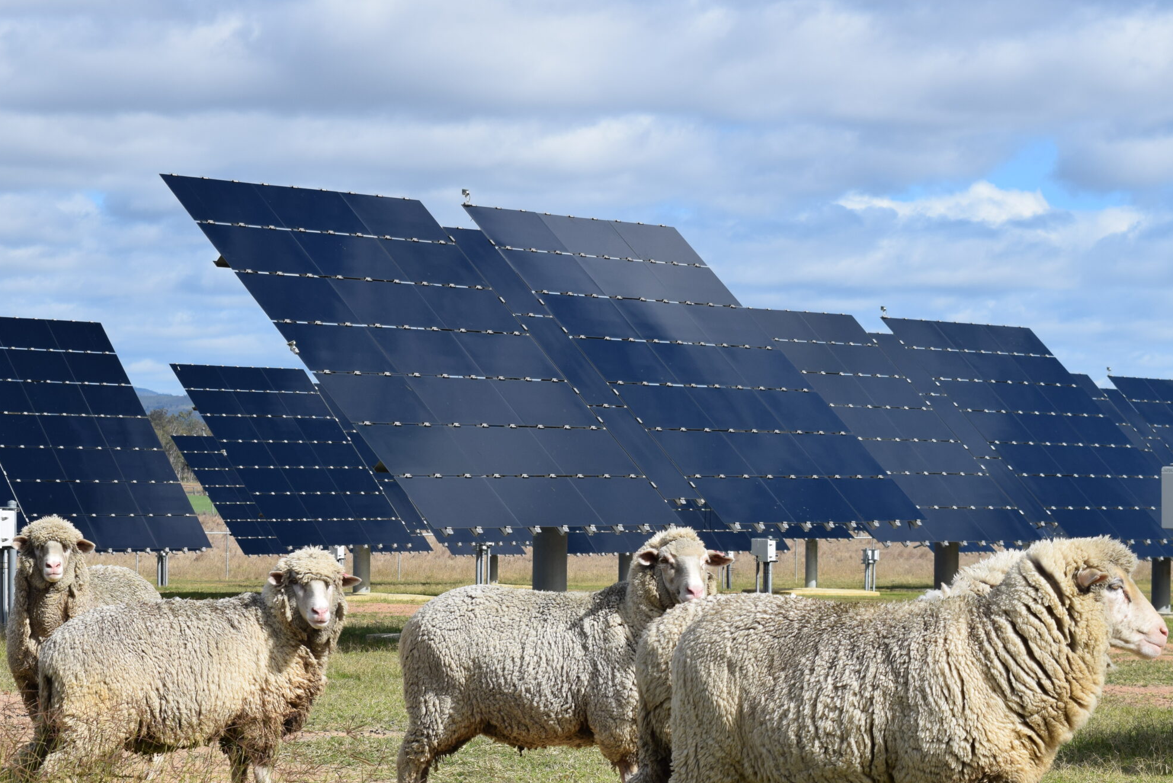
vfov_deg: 12.8
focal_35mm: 107
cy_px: 482
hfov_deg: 19.1
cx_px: 456
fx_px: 3475
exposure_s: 1/400
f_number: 10
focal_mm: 55
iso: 200
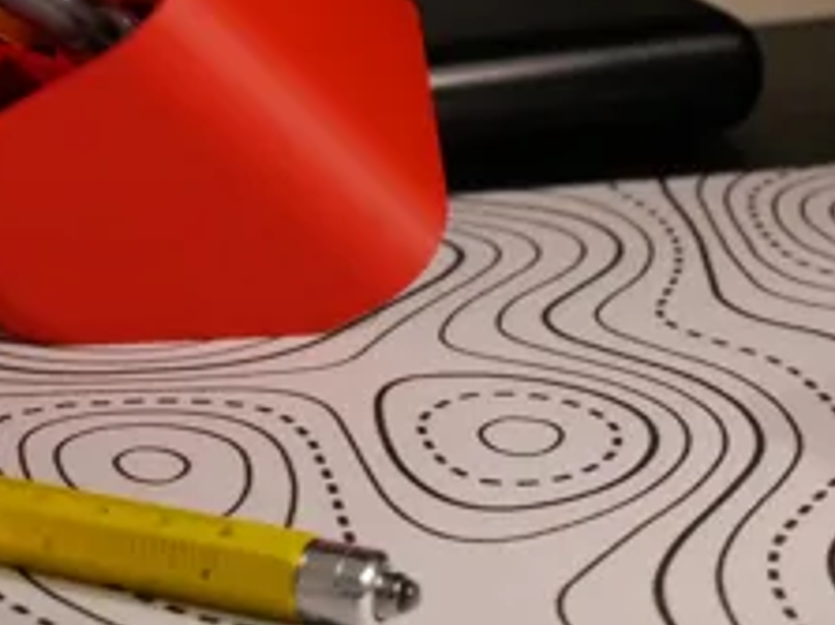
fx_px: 2773
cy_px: 142
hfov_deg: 16.9
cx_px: 94
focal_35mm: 115
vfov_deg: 12.8
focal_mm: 32
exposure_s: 1/80
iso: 4000
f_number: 5.6
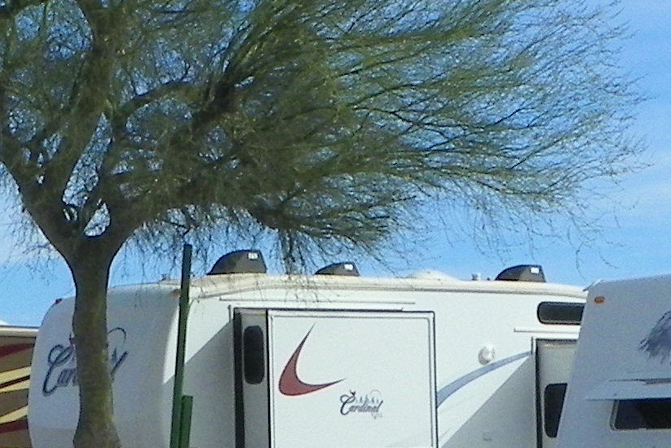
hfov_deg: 12.2
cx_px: 195
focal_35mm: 168
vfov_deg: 8.2
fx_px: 3132
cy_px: 156
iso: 64
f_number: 5.6
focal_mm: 5.5
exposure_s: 1/400
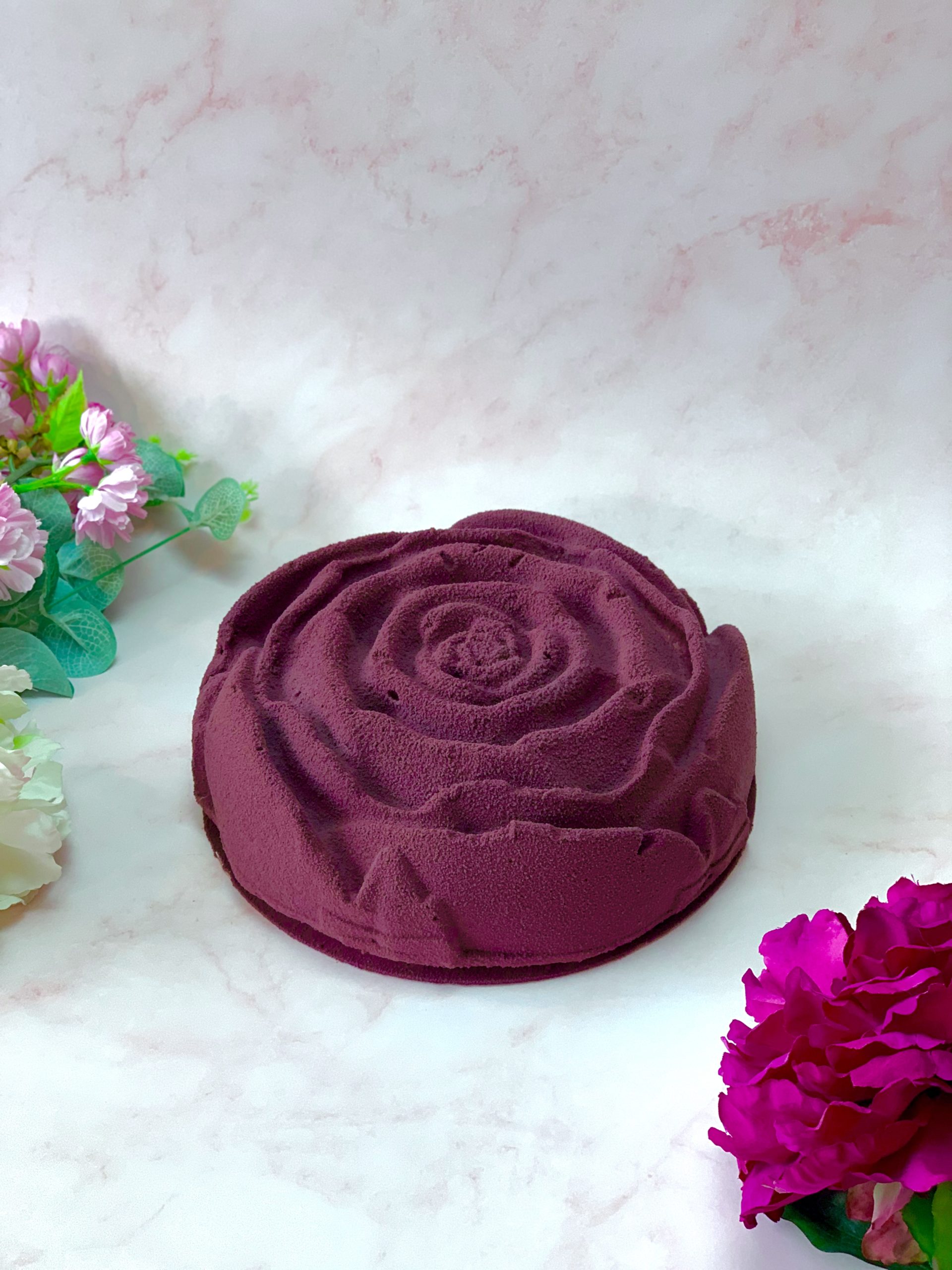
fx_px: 1907
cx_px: 476
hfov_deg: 28.0
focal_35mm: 52
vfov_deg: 36.8
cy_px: 635
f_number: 2.4
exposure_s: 1/50
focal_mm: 6
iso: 100
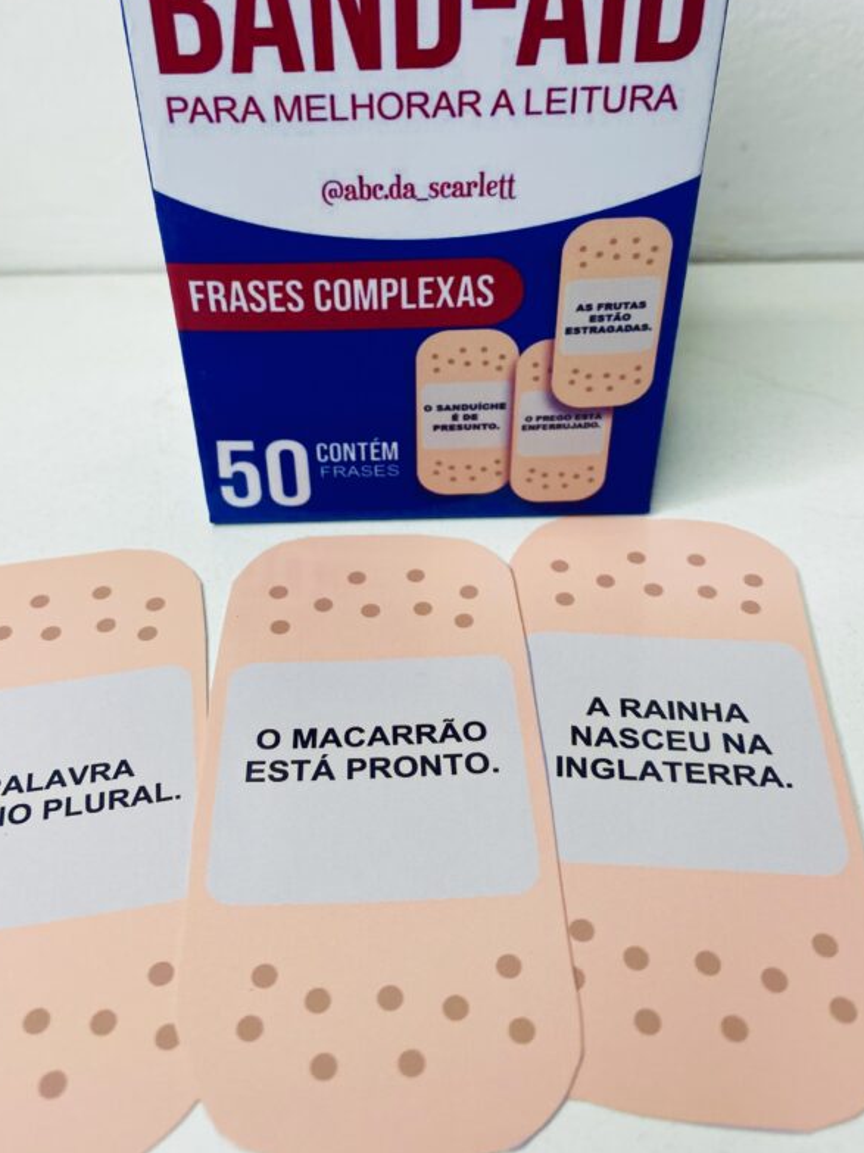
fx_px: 1132
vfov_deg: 53.5
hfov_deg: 41.8
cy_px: 451
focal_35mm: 34
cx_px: 403
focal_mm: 4.25
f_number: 1.8
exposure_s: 1/120
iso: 50
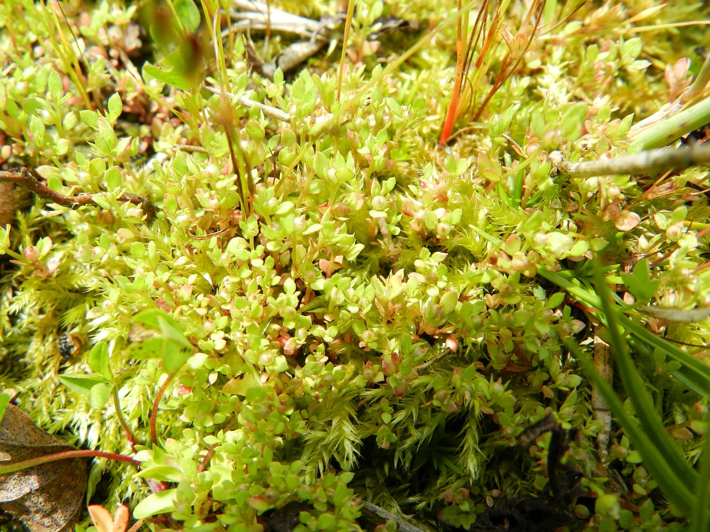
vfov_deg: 44.2
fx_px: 656
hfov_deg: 56.8
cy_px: 266
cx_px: 355
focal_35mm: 32
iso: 160
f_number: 3.7
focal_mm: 5.6
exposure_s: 1/400
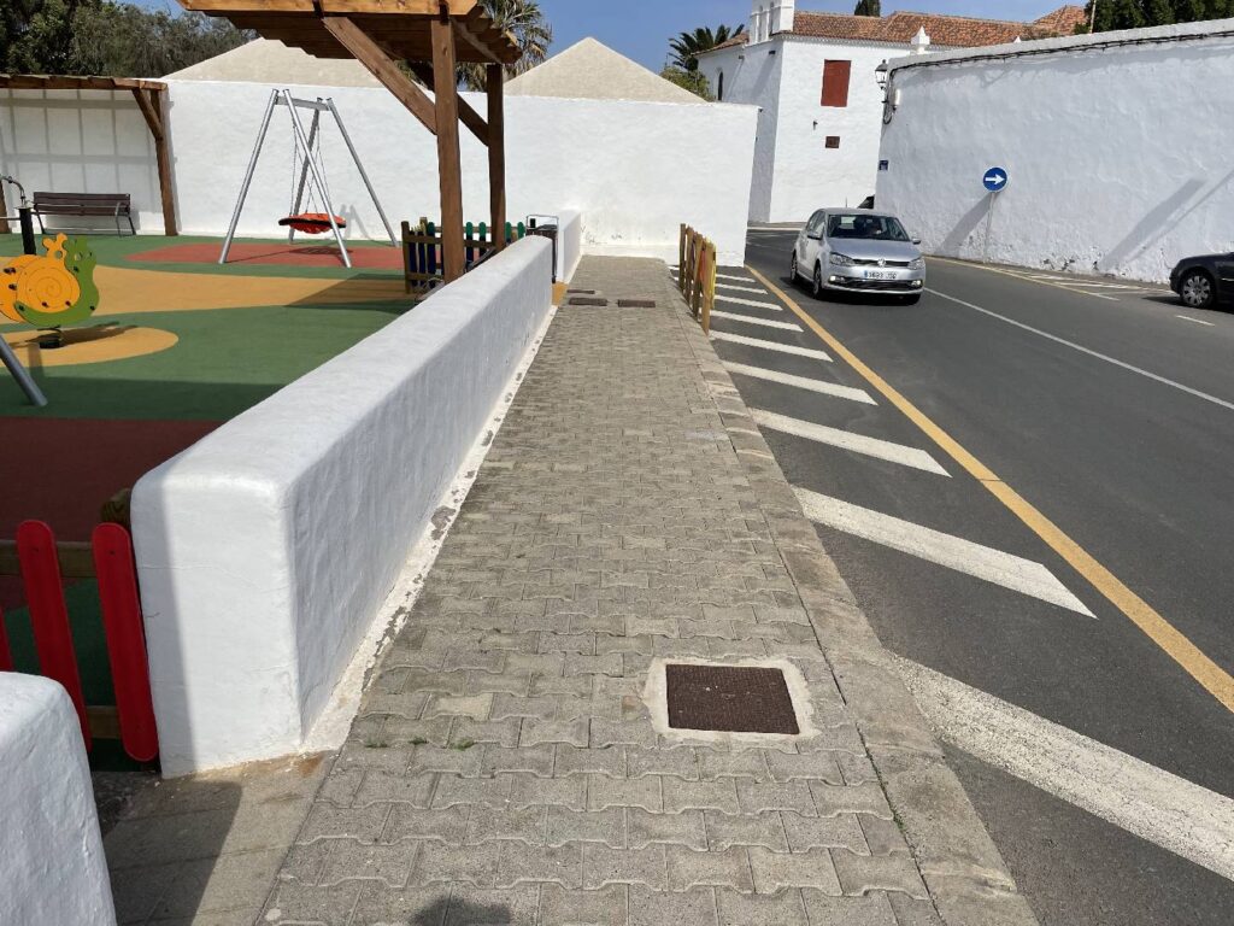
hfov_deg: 67.3
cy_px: 463
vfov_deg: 53.1
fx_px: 927
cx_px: 617
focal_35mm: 26
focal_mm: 4.2
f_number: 1.6
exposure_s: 1/6897
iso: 32
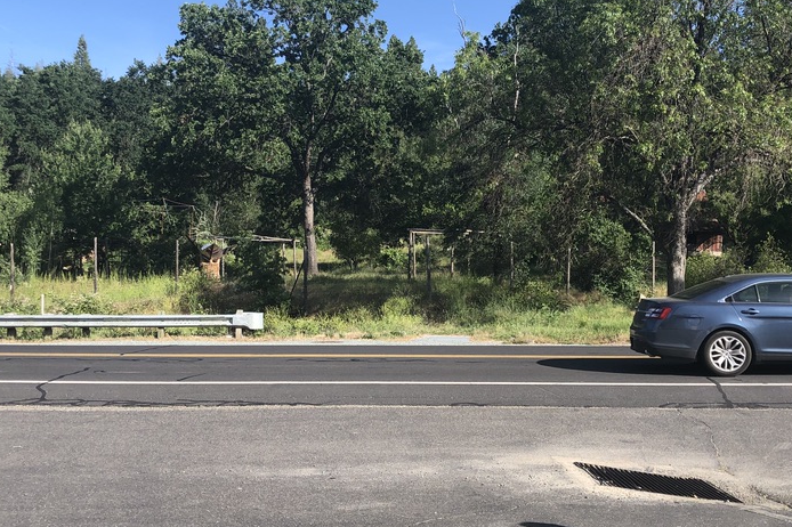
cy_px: 293
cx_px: 405
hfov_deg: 45.4
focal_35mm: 43
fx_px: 946
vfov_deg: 31.1
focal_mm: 4
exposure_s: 1/923
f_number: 1.8
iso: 20
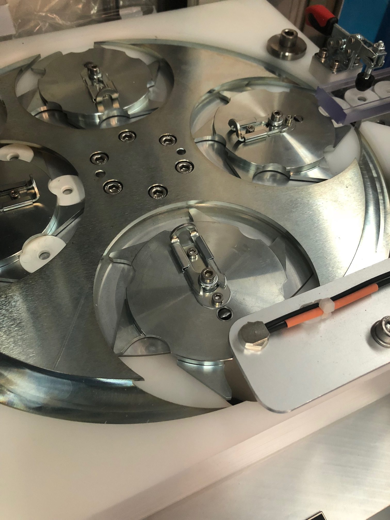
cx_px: 195
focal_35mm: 28
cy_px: 260
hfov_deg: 49.7
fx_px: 421
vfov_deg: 63.4
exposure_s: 1/17
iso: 100
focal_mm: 3.99
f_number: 1.8
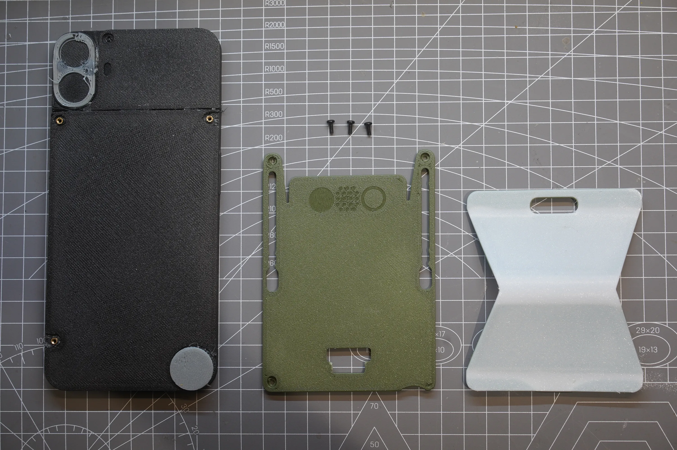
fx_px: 1033
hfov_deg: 36.3
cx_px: 338
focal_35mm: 55
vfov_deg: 24.6
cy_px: 225
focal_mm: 55
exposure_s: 1/60
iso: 1000
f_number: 6.3
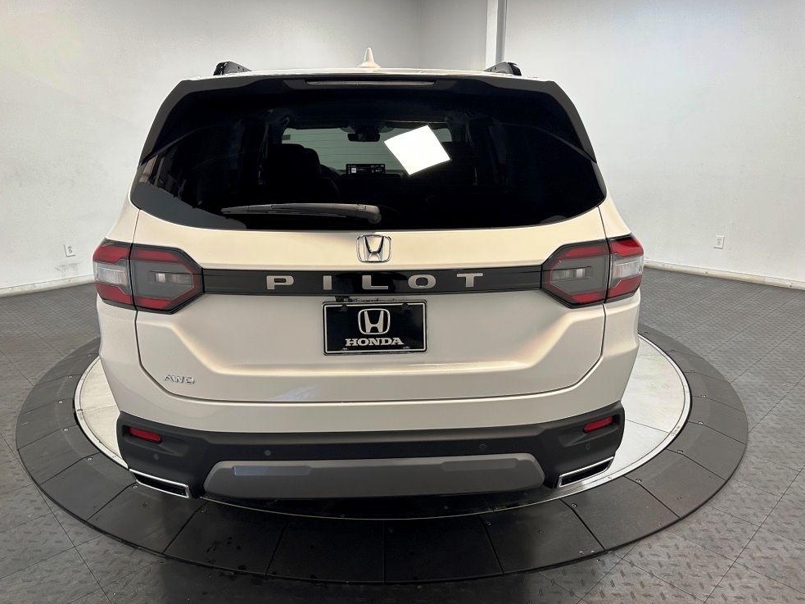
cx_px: 387
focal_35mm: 25
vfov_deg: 54.9
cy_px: 311
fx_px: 581
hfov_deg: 69.4
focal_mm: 6.86
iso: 250
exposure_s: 1/60
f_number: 1.78
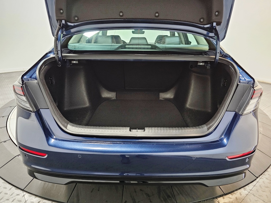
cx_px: 136
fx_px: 180
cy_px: 102
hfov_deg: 73.9
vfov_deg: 58.9
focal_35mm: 23
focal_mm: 6.3
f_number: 1.7
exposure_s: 1/24
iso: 800
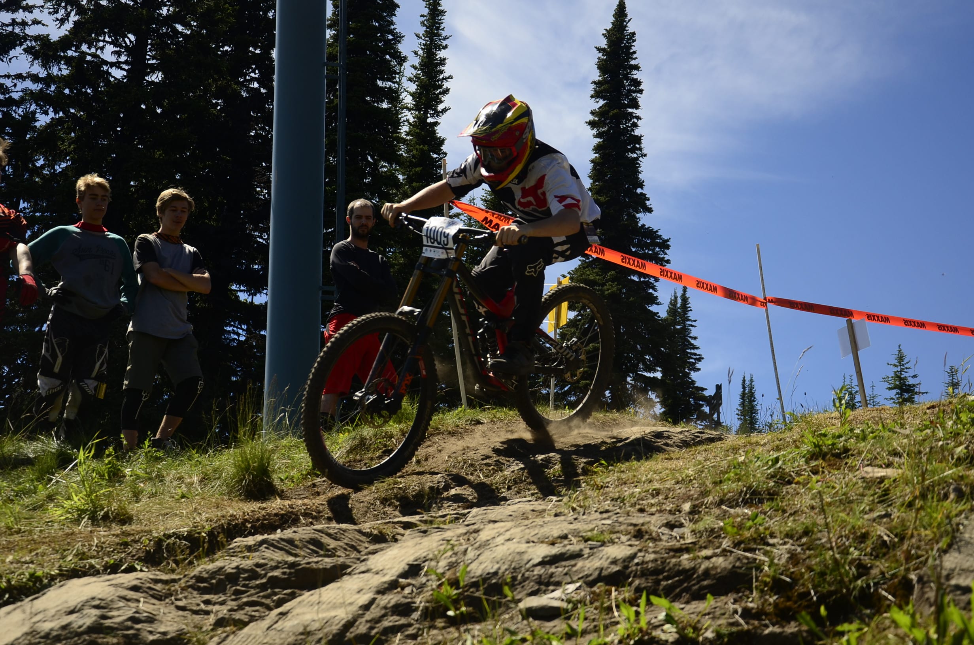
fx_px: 1620
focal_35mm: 60
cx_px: 487
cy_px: 322
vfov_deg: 22.5
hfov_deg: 33.5
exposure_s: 1/1250
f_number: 7.1
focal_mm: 40
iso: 320
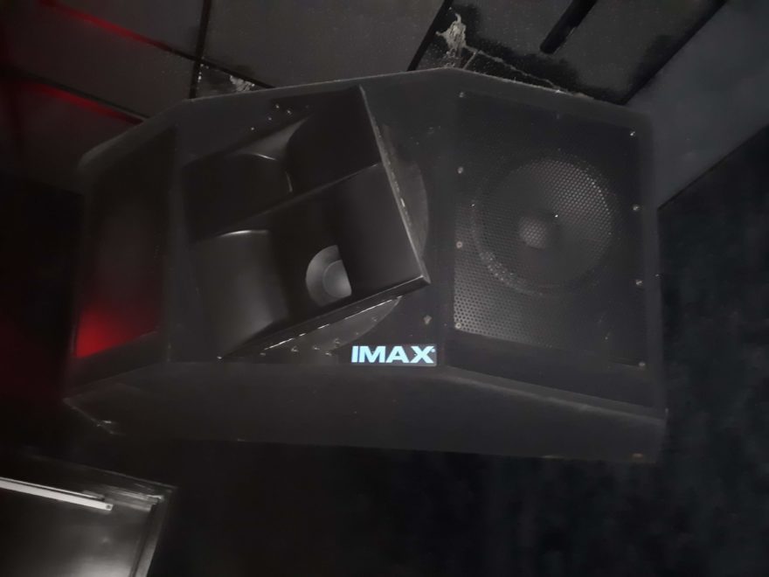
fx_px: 622
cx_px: 384
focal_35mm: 28
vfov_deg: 49.7
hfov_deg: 63.4
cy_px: 288
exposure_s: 1/15
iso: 640
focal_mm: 3.7
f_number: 1.7
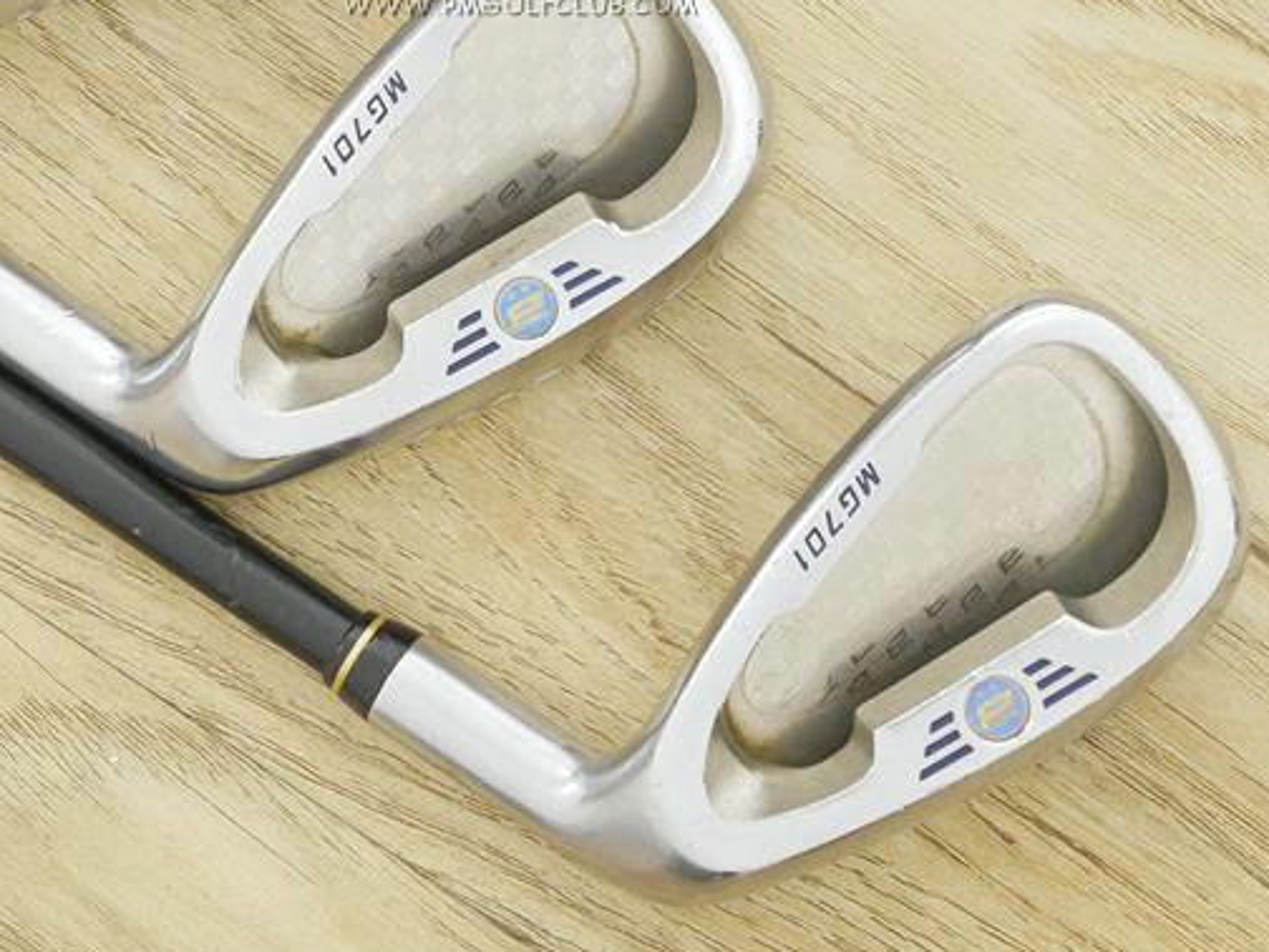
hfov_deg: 15.5
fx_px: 4656
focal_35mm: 127
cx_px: 520
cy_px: -224
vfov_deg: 11.4
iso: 1600
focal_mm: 25
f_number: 4.5
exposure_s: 1/40
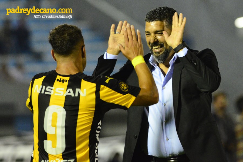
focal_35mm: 450
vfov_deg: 3.0
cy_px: 81
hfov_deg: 4.6
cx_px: 122
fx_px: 3034
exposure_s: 1/500
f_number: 4
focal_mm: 300
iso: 3200
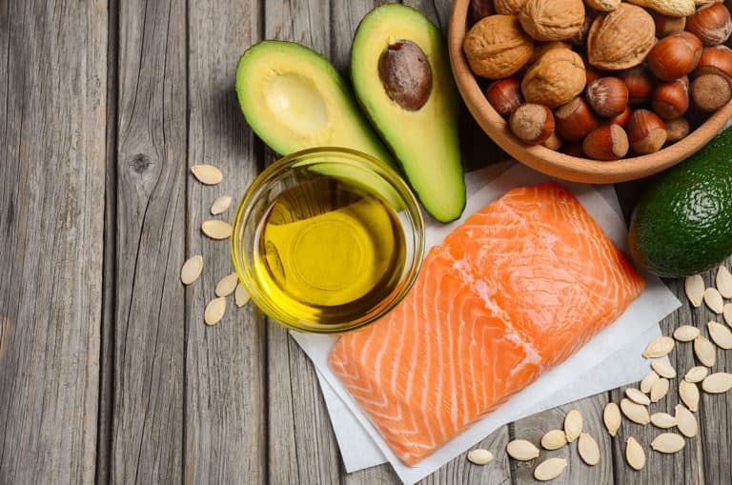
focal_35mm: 69
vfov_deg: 19.7
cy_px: 242
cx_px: 366
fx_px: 1400
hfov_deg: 29.3
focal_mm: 46
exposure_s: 1/125
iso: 100
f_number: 5
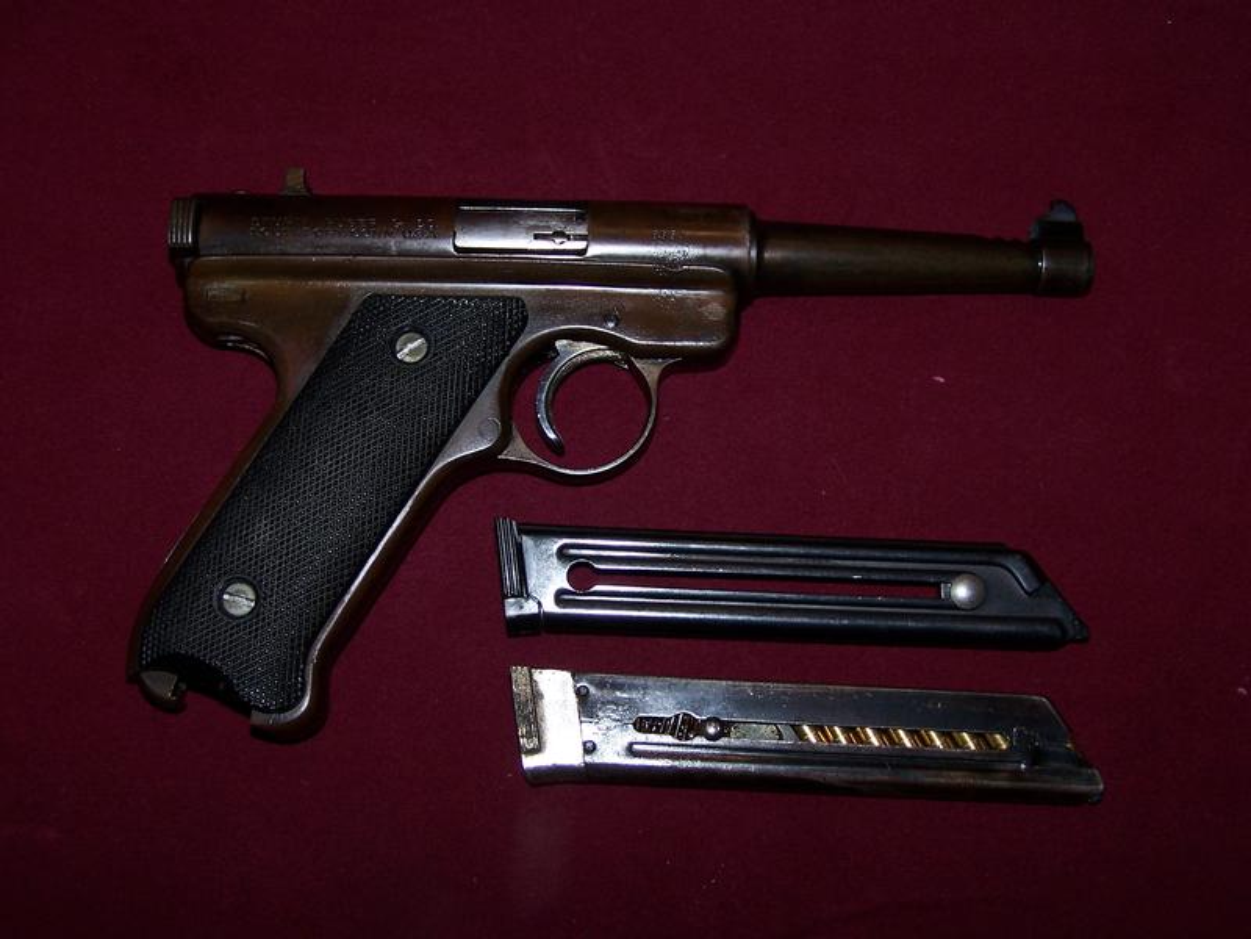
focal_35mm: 51
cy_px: 470
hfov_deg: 37.5
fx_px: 1843
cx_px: 626
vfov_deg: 28.6
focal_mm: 8.5
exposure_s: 1/60
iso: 80
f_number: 3
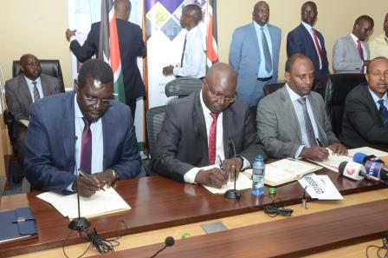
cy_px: 129
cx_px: 194
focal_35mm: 39
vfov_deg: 34.1
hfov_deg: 49.6
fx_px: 420
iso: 1000
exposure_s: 1/80
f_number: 14
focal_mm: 26
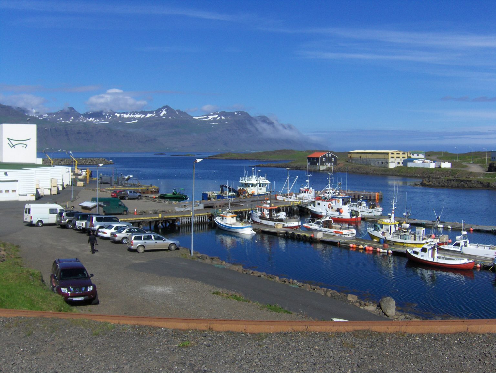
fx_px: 502
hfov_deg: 52.6
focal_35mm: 35
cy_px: 186
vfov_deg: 40.8
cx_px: 248
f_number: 6.9
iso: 100
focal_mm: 7.5
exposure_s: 1/617
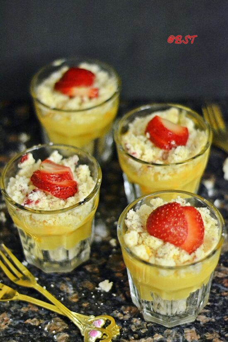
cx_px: 114
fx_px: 712
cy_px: 171
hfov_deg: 18.2
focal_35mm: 75
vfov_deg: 27.0
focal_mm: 50
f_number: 1.8
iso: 3200
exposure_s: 1/20
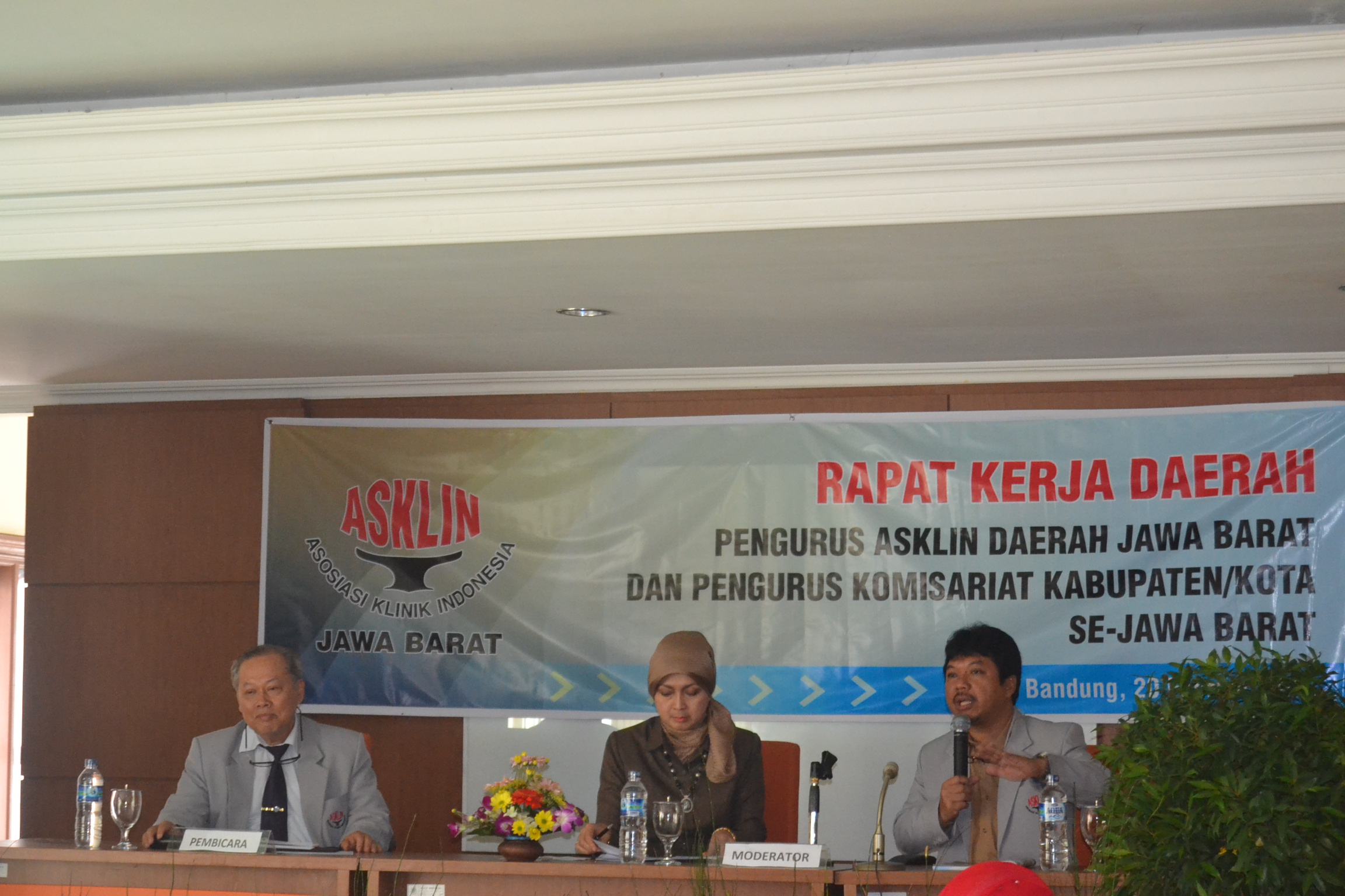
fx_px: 3082
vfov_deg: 16.6
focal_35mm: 82
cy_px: 448
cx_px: 672
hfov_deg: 24.6
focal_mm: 55
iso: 2500
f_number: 5.6
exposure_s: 1/60
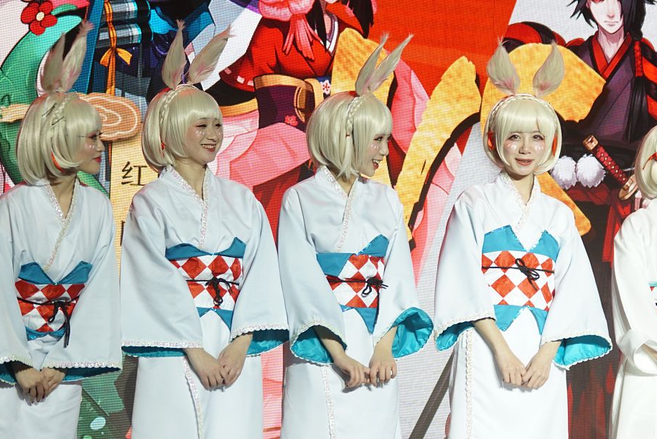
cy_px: 230
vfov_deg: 7.8
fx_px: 3233
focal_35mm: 177
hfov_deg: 11.6
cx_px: 377
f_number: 5.6
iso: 500
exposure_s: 1/100
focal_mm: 90
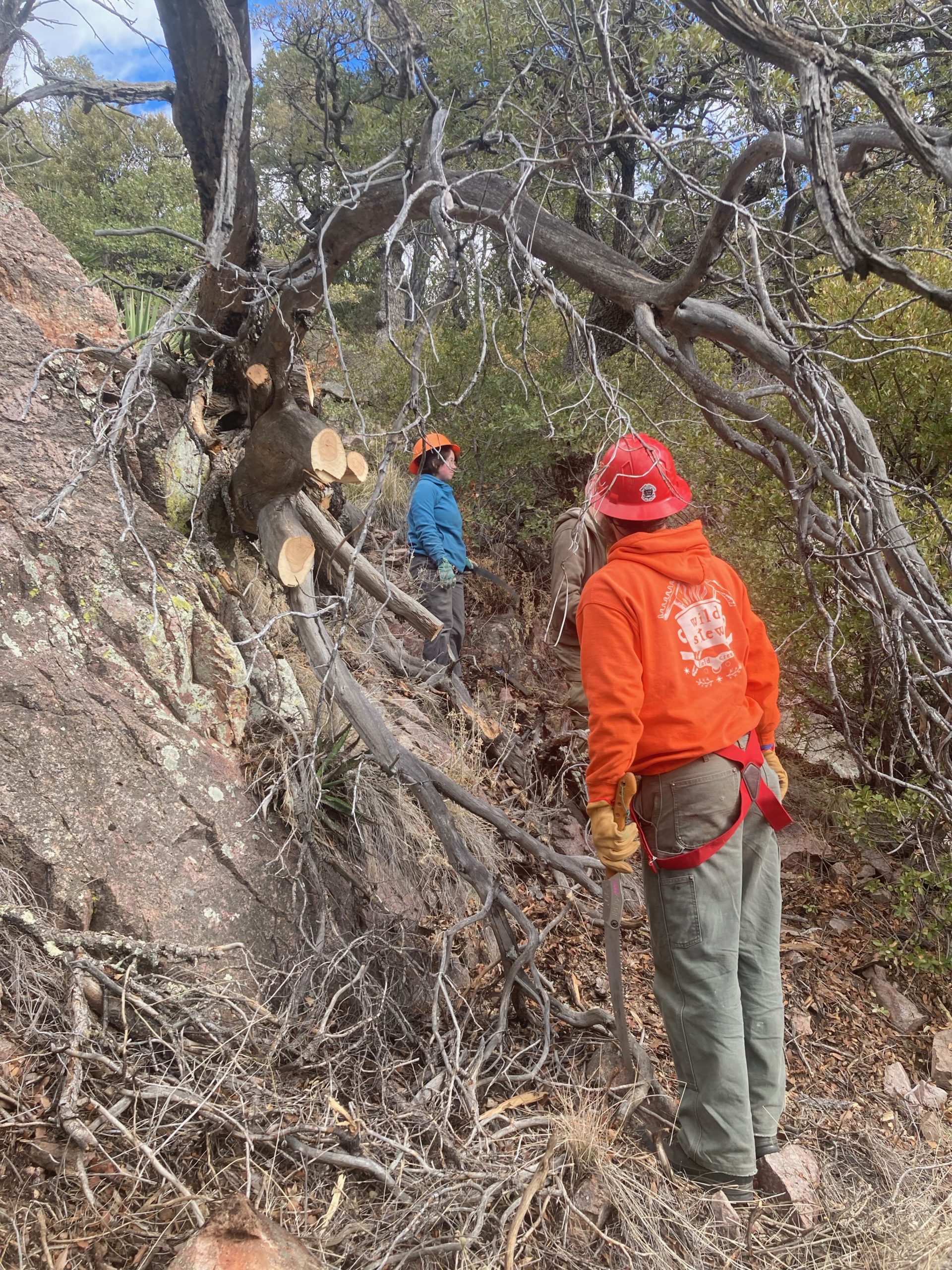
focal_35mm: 28
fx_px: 1027
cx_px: 476
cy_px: 635
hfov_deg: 49.7
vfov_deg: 63.4
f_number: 1.8
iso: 20
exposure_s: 1/274
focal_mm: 3.99
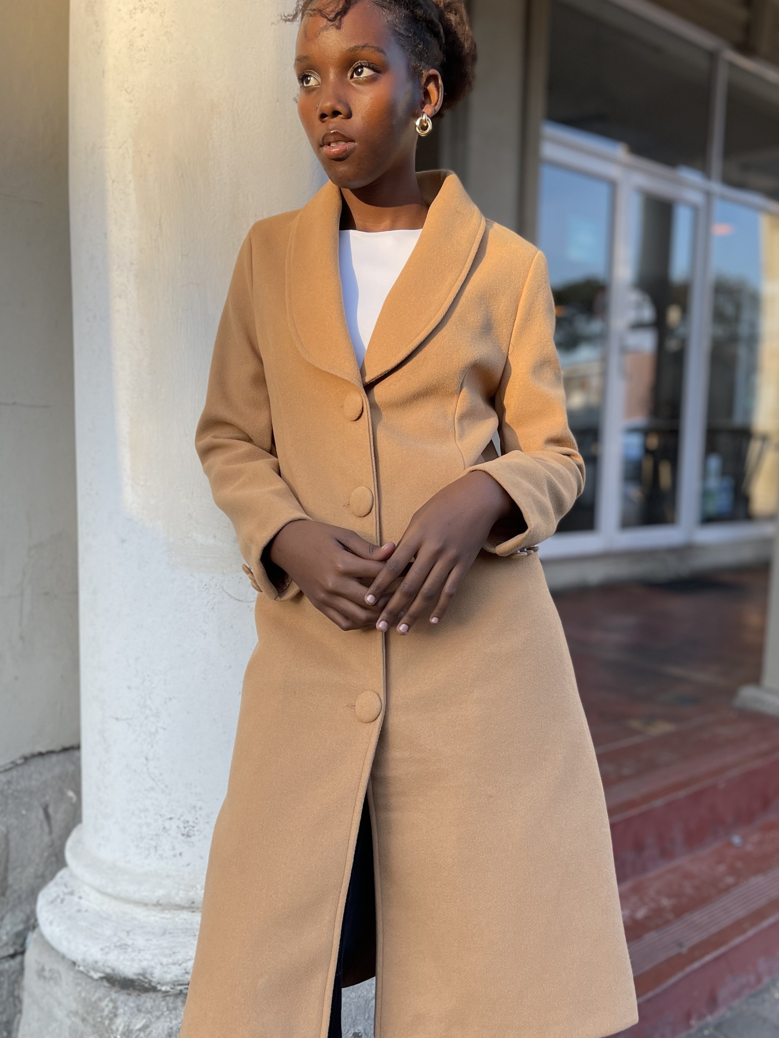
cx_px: 429
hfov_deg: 41.7
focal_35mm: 34
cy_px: 572
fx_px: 1020
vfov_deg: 53.9
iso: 50
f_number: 1.6
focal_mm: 5.1
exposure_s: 1/755
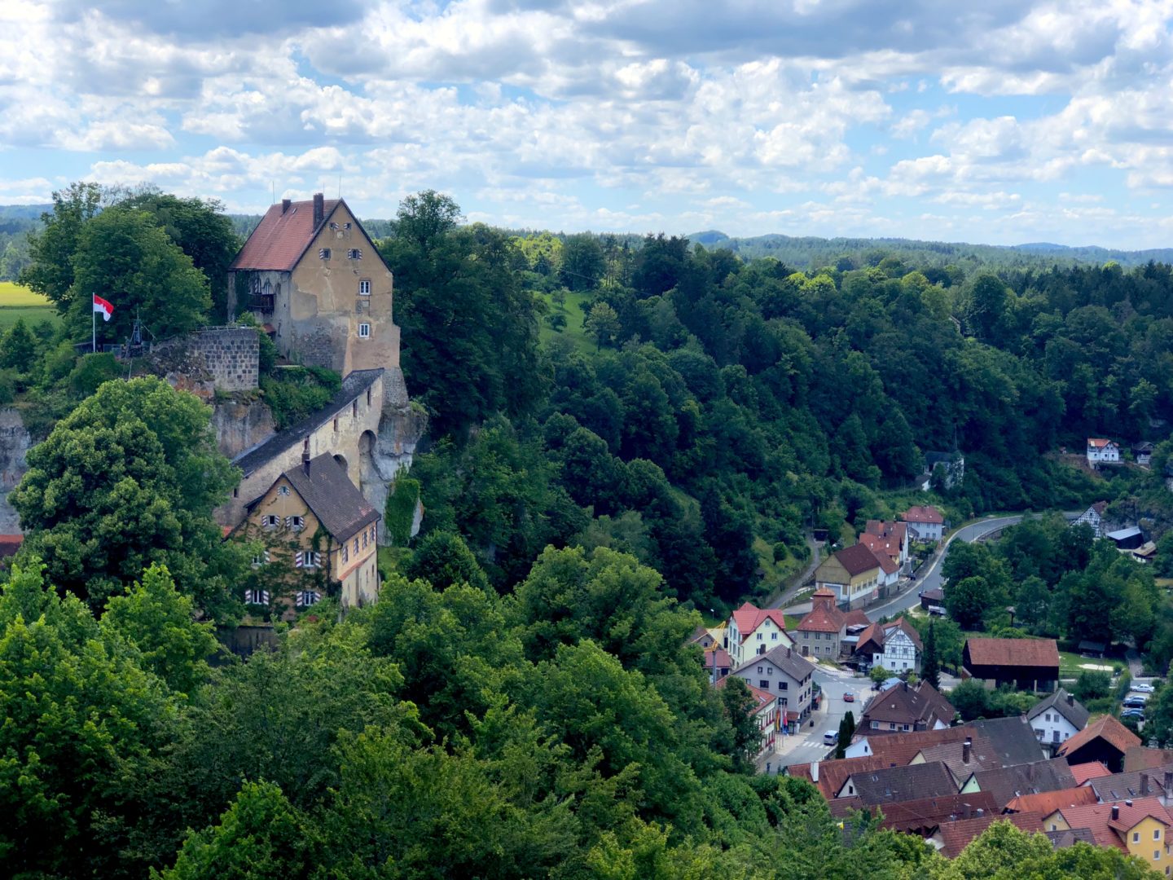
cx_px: 586
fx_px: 1932
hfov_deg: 33.8
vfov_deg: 25.7
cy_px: 440
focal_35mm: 57
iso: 20
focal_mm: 6.6
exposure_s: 1/923
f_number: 2.8
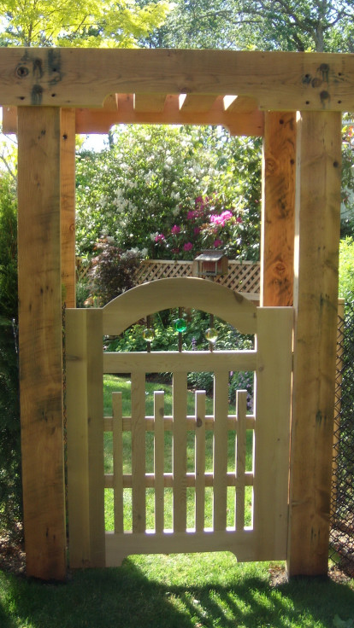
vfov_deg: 45.5
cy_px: 327
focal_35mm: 45
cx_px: 168
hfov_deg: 26.5
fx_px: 751
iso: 64
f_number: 3.5
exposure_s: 1/143
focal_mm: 6.4
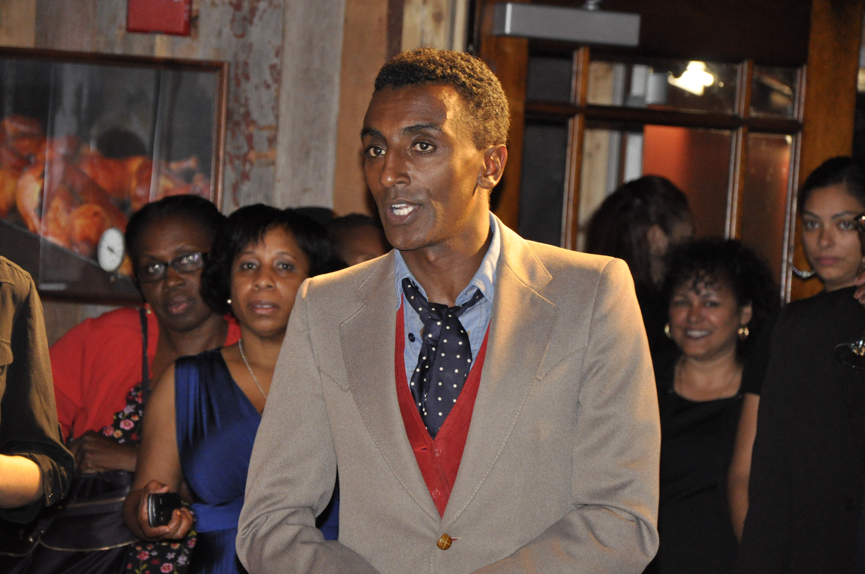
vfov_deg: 8.7
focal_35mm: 158
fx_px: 3780
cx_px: 432
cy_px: 287
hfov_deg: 13.1
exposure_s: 1/60
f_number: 5.6
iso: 2000
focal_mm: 105
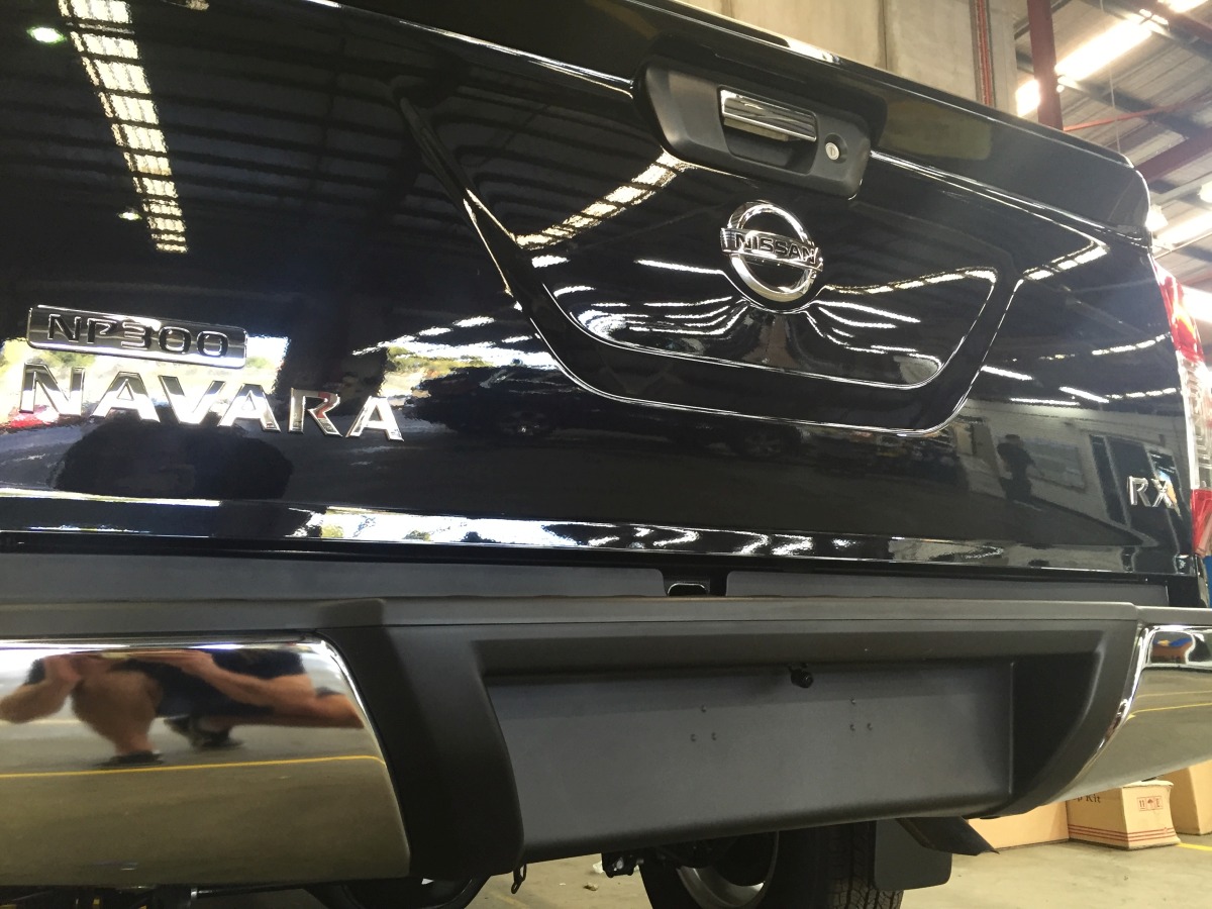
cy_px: 454
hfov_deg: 61.7
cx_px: 606
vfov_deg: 48.2
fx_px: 1015
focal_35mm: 29
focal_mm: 4.15
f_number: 2.2
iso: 160
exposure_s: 1/33
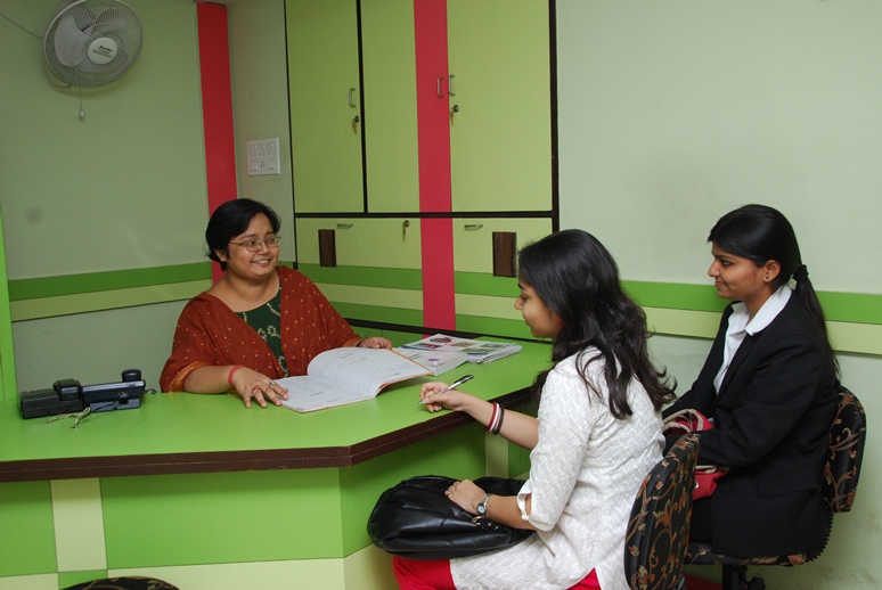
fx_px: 809
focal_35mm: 33
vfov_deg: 40.1
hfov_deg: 57.2
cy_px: 295
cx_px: 441
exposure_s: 1/60
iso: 400
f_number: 6.3
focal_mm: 22
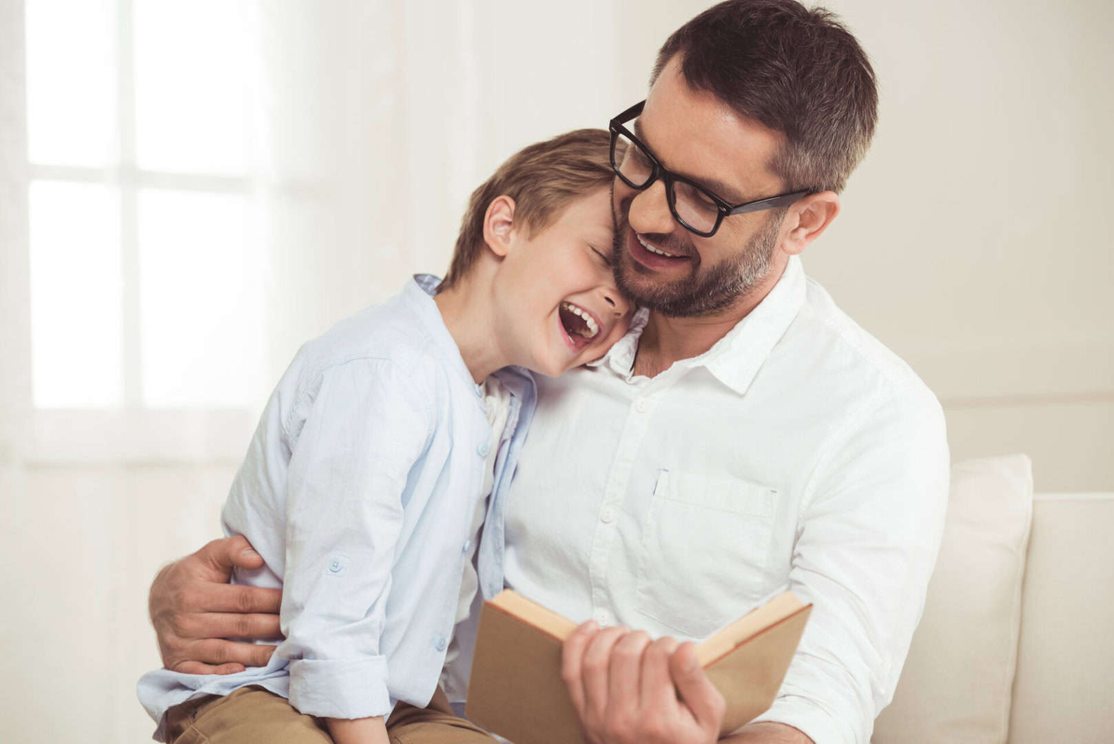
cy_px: 372
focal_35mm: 112
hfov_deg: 18.3
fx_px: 3467
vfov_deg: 12.2
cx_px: 557
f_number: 4
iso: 200
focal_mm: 112
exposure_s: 1/160
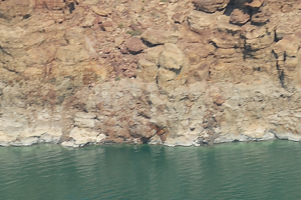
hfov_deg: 6.6
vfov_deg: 4.4
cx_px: 232
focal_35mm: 313
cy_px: 315
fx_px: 2615
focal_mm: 86
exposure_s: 1/320
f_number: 5.6
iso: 200
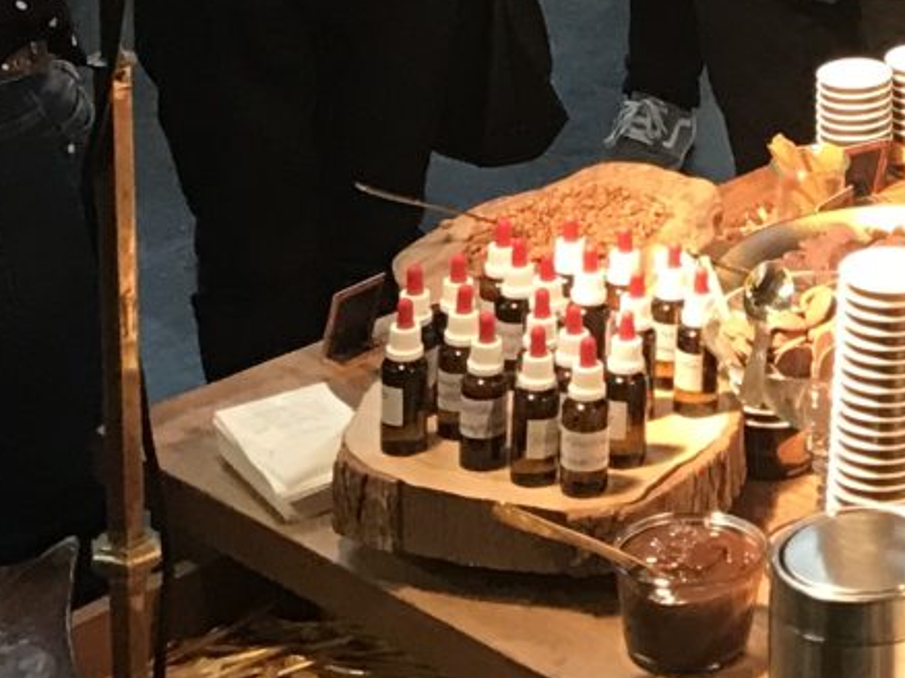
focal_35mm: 131
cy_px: -608
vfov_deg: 10.5
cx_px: 1242
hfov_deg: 14.3
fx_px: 3423
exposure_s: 1/17
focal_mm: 3.99
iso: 40
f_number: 1.8
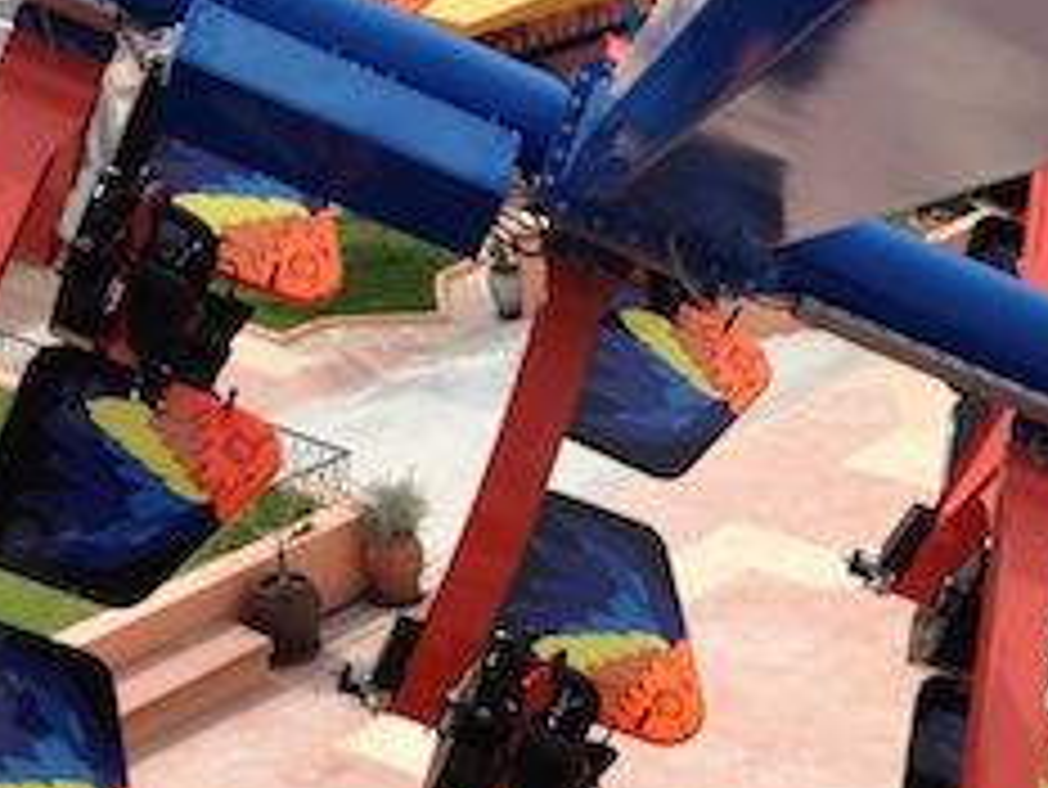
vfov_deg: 16.4
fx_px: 2726
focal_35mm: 90
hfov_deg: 21.4
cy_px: 572
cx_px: 868
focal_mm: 4.28
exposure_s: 1/2045
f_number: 2.4
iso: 50
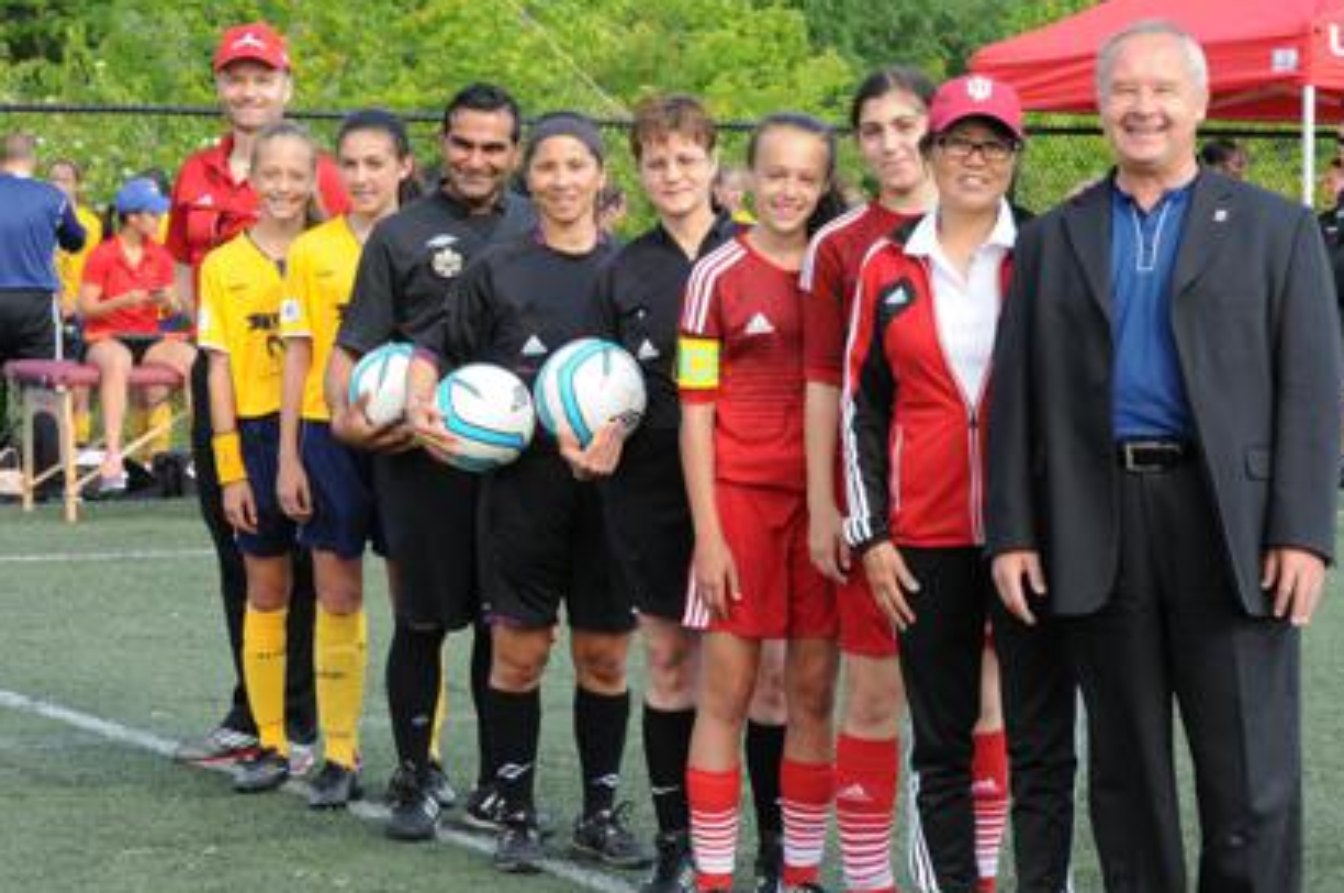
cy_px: 374
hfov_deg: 19.3
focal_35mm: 106
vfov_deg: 12.9
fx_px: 3953
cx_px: 665
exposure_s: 1/250
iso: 400
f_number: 8
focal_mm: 48
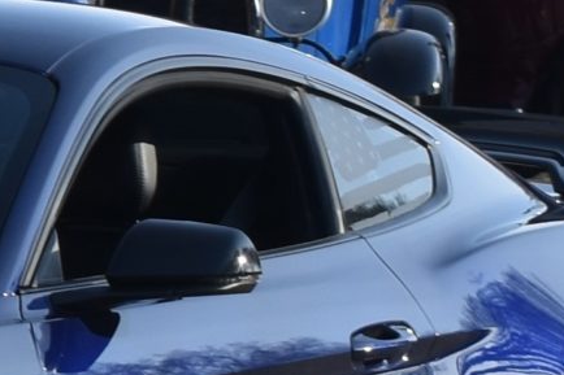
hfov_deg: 9.1
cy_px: 116
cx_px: -334
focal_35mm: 219
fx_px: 3435
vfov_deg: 6.3
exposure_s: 1/250
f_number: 8
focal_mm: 31
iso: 100
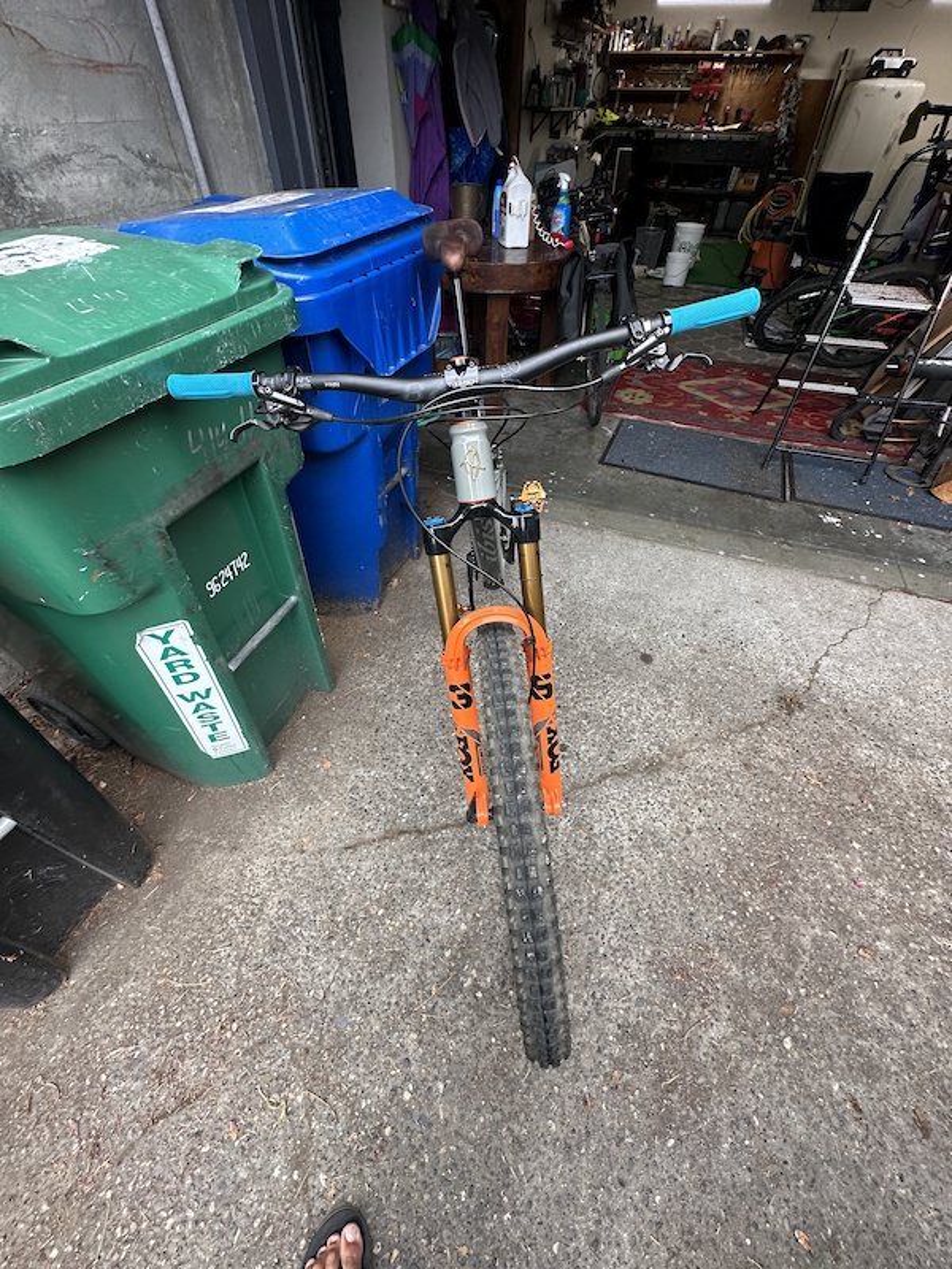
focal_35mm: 14
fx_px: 513
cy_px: 634
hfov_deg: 85.7
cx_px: 476
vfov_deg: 102.1
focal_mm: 2.22
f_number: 2.2
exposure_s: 1/99
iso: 80
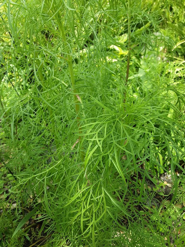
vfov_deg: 63.4
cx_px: 92
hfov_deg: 49.7
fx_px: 200
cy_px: 124
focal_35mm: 28
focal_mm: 2.9
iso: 40
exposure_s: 1/283
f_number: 1.9
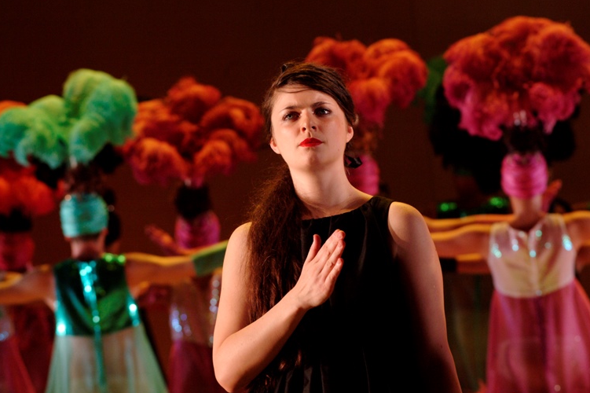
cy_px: 186
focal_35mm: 160
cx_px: 310
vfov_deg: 8.6
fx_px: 2621
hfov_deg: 12.8
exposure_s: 1/350
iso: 800
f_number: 4.8
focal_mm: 100
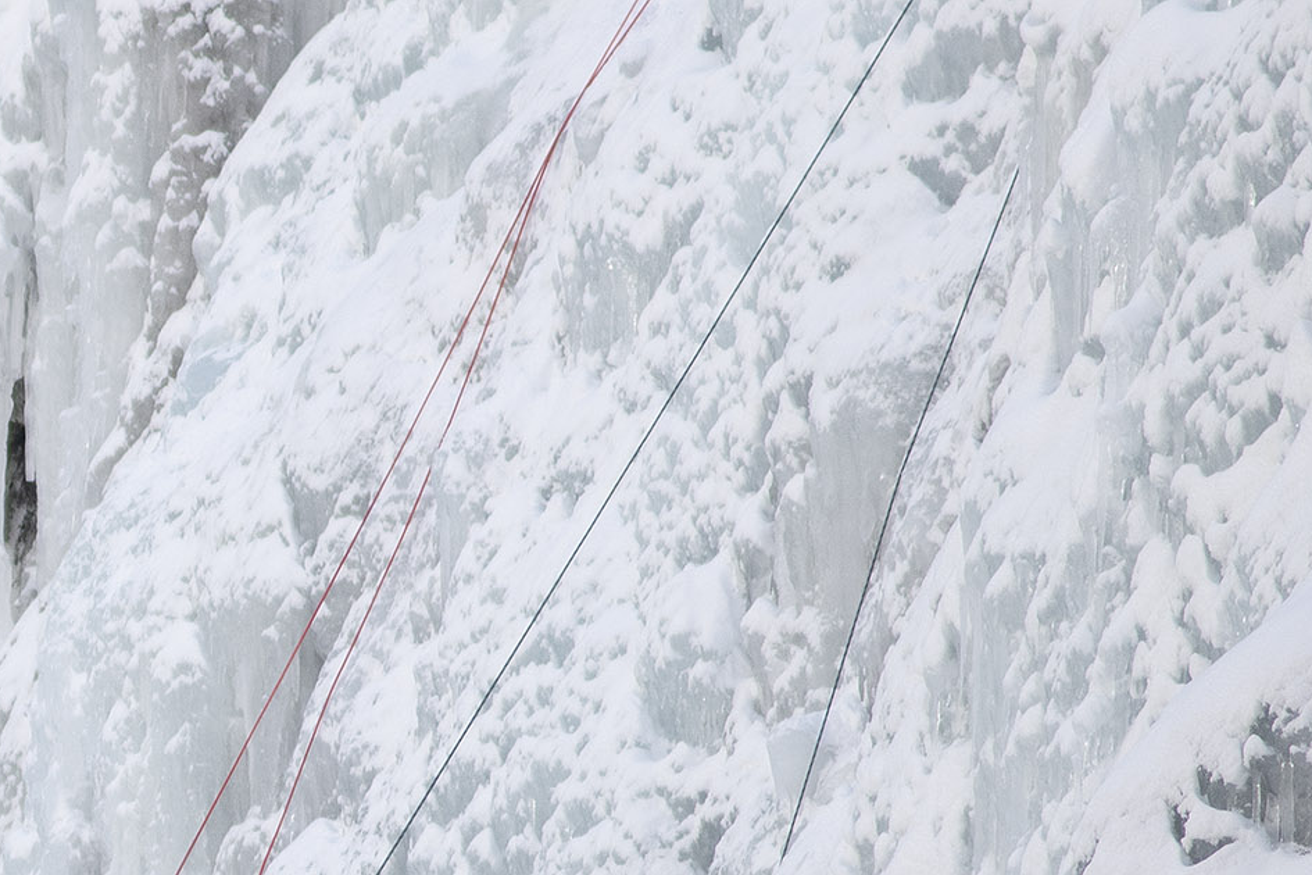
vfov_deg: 1.2
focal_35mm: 1143
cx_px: -1105
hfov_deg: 1.8
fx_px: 41653
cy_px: 876
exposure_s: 1/1000
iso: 200
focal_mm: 300
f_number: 4.5
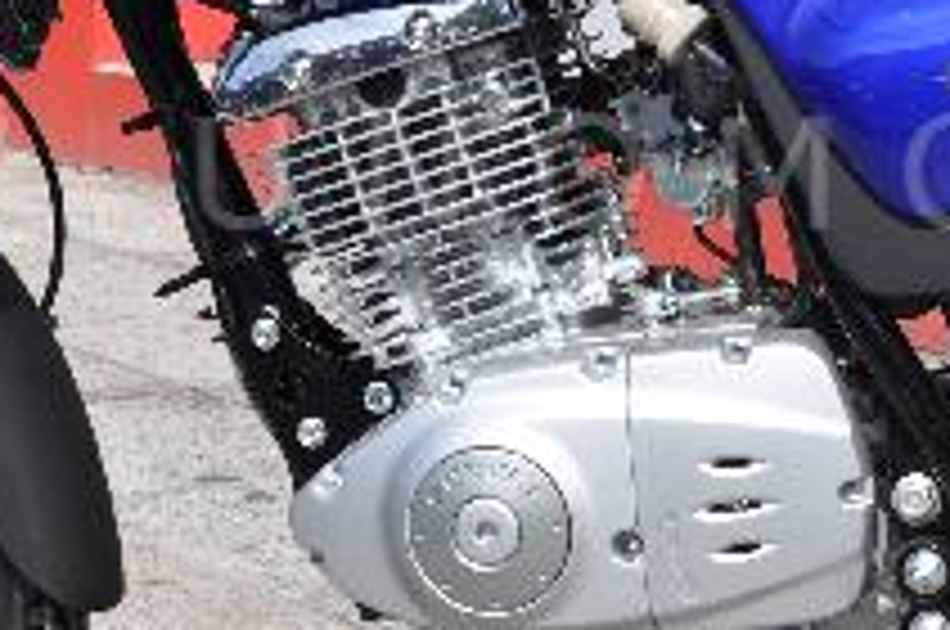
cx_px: 909
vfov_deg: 9.2
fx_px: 3900
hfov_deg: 13.7
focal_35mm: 148
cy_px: 65
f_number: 9
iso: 200
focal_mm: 26
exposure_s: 1/320
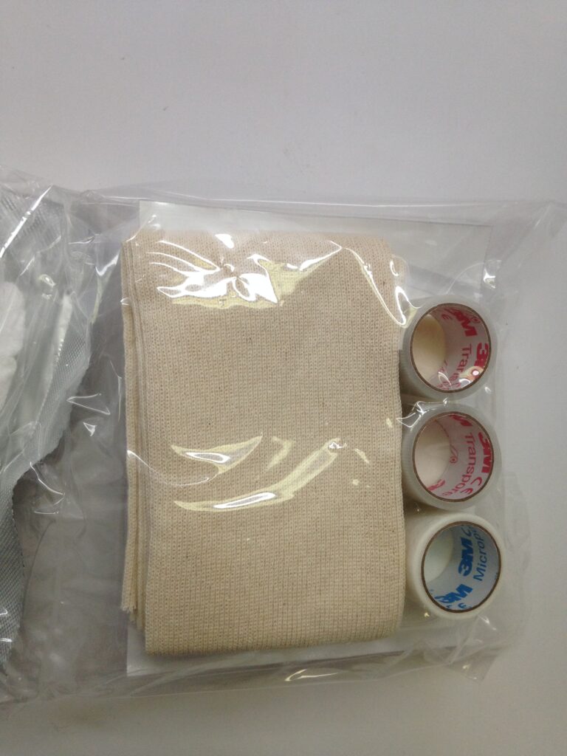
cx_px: 284
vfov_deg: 55.4
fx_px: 721
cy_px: 378
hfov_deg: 42.9
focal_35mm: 33
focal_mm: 4.12
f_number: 2.4
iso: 80
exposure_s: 1/120
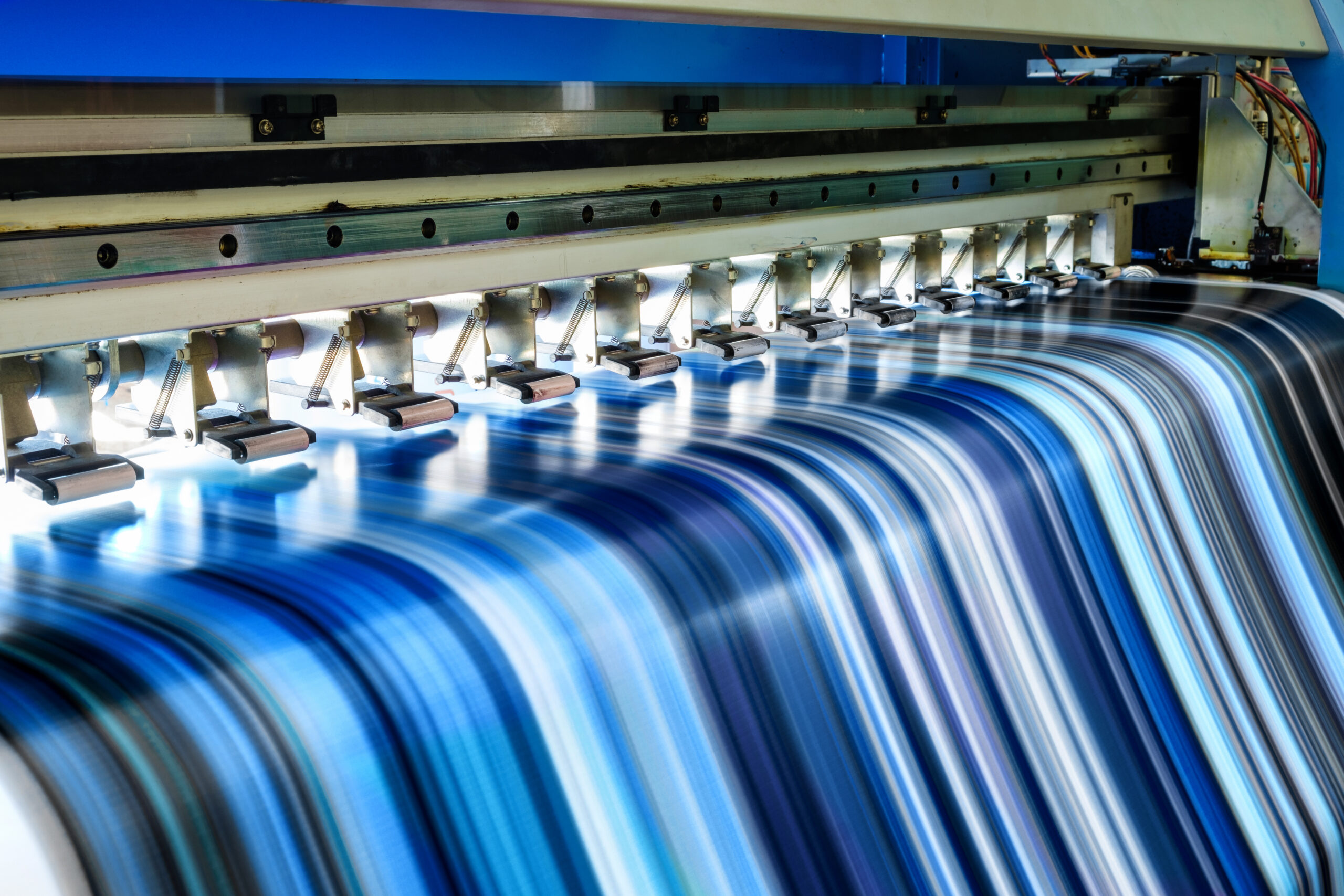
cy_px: 448
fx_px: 1680
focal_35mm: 45
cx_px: 672
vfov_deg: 29.9
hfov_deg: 43.6
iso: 100
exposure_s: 2
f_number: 13
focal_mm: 30.2
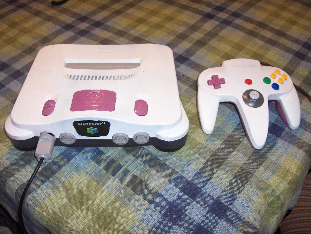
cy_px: 117
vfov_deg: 36.9
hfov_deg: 47.8
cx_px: 156
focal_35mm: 39
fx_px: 351
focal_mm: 8
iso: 100
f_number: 2.8
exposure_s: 1/60
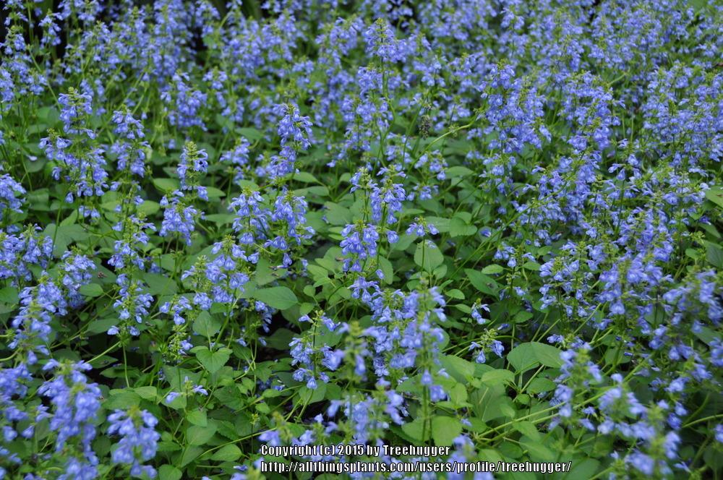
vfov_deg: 26.4
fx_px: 1023
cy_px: 240
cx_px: 362
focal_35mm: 51
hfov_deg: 38.9
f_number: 4.2
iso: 400
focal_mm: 34
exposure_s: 1/60
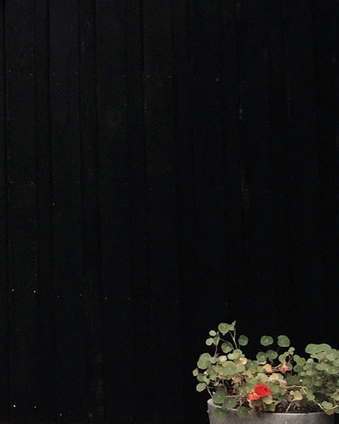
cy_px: 38
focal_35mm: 98
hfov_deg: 13.5
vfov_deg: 19.2
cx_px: -330
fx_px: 1229
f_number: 2.2
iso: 32
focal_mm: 4.15
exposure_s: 1/565
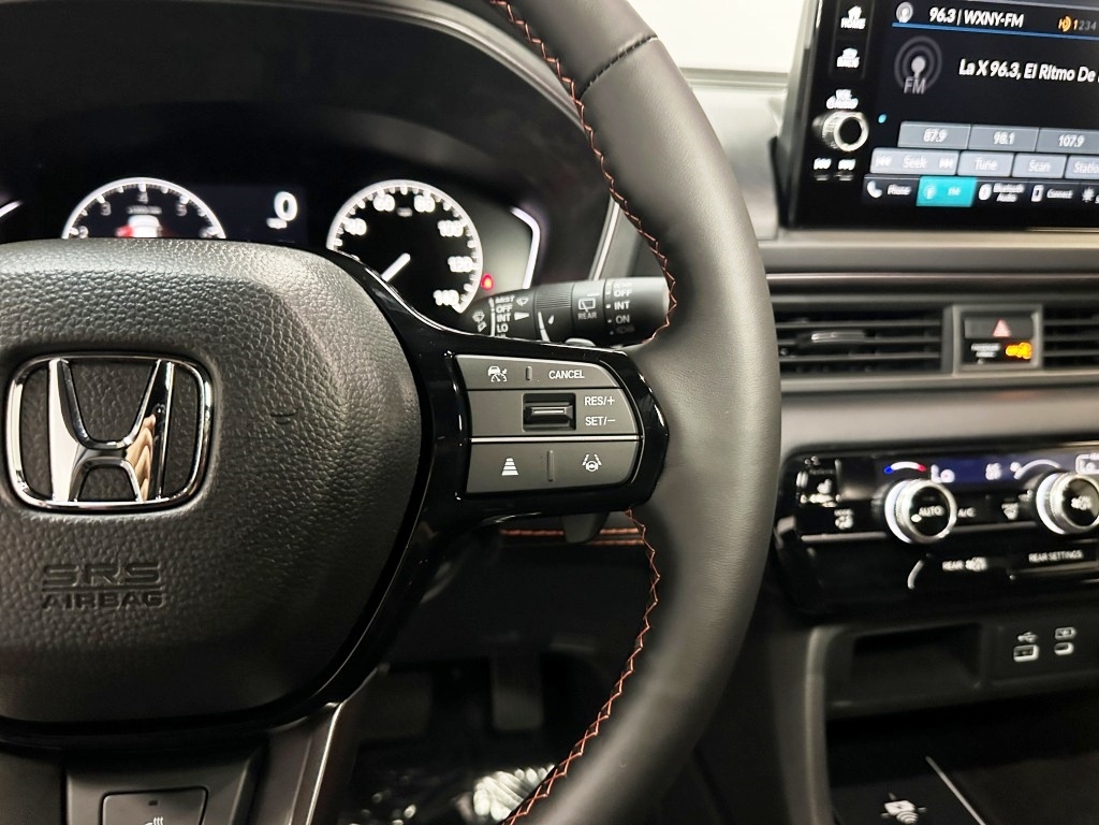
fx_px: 762
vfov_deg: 56.8
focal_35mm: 24
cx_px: 550
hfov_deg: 71.6
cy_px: 412
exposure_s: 1/30
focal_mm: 6.86
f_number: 1.78
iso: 800
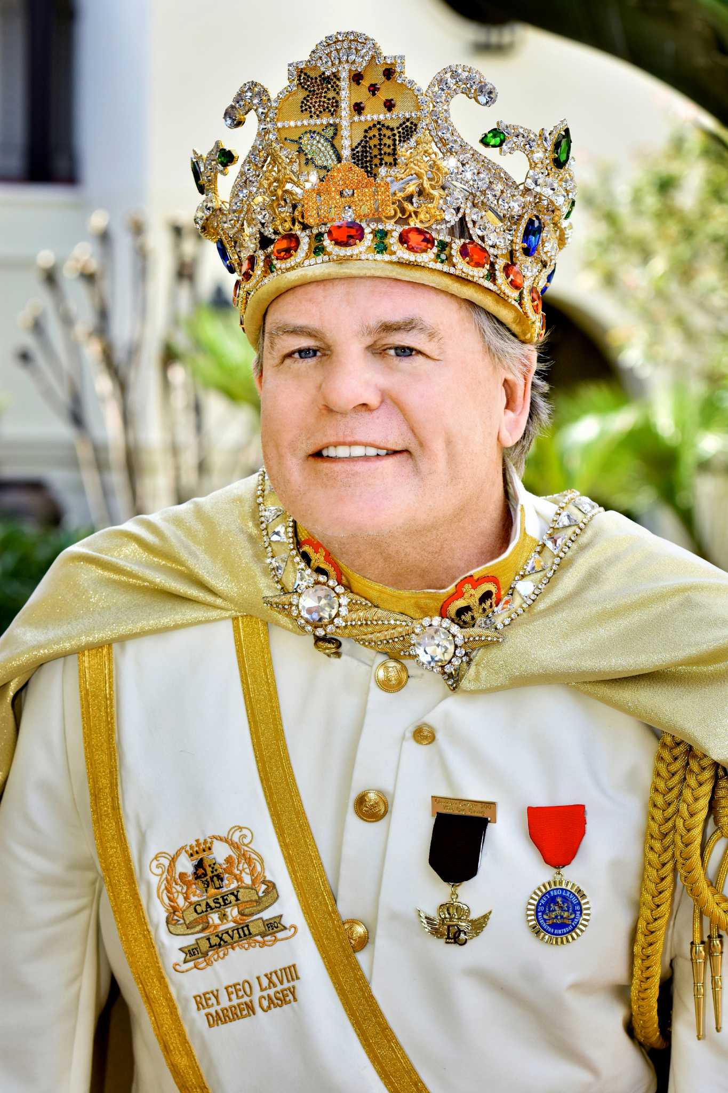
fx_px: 3185
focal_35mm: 105
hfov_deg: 13.0
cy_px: 546
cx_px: 364
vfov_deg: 19.5
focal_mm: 70
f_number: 5
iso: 250
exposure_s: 1/320
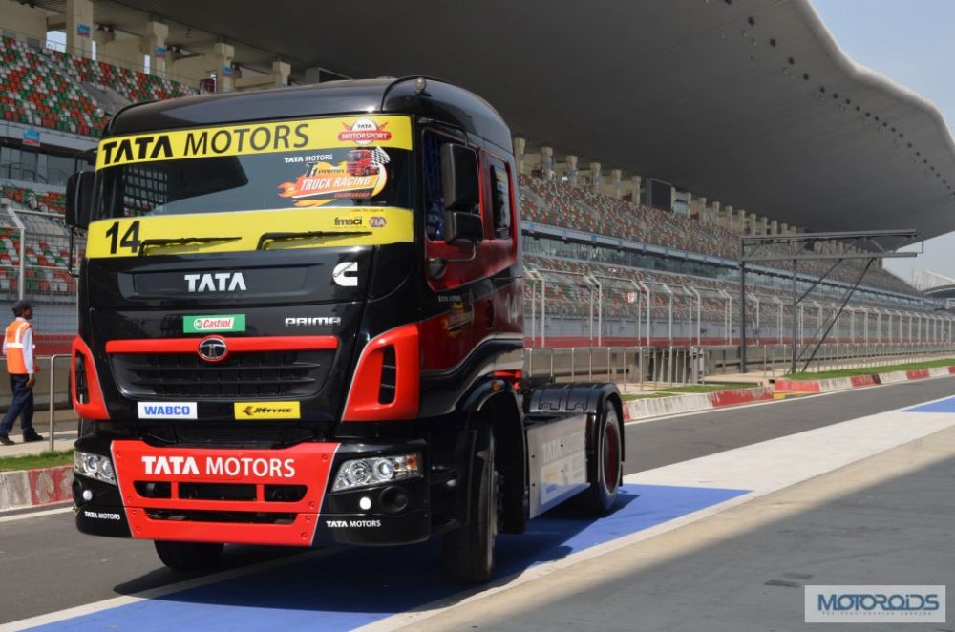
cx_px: 478
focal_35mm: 45
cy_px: 316
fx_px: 1191
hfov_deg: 43.7
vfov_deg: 29.7
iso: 100
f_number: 9
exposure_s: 1/200
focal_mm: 30
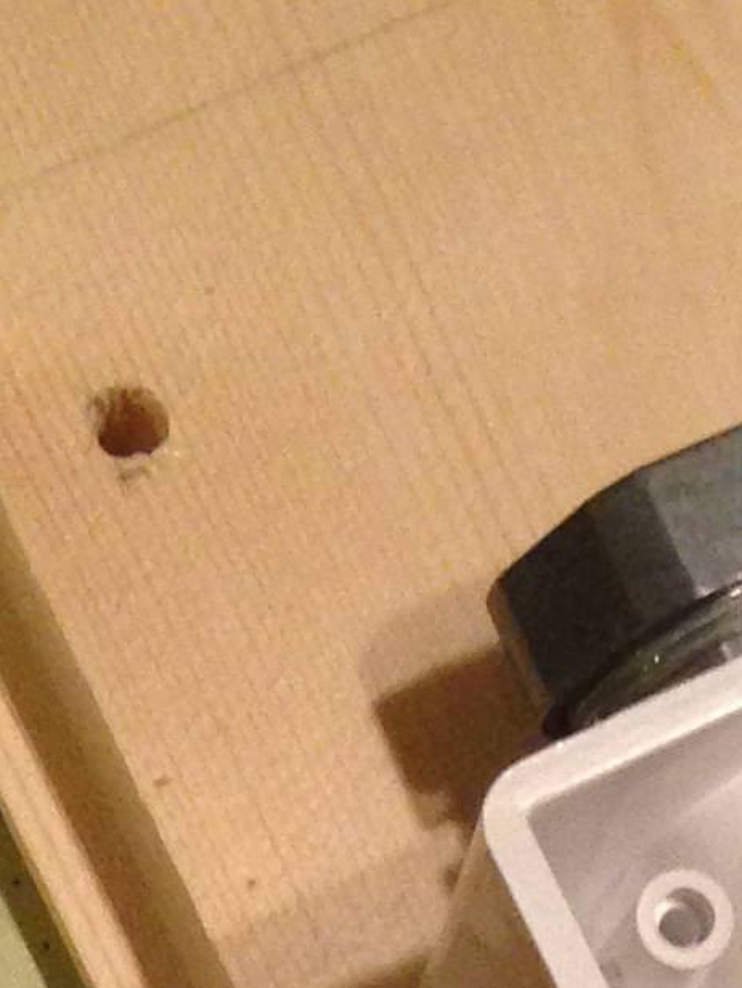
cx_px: 320
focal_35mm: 175
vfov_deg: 10.1
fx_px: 4996
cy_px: 2233
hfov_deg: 8.5
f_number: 2.4
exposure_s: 1/20
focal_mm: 4.12
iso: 250
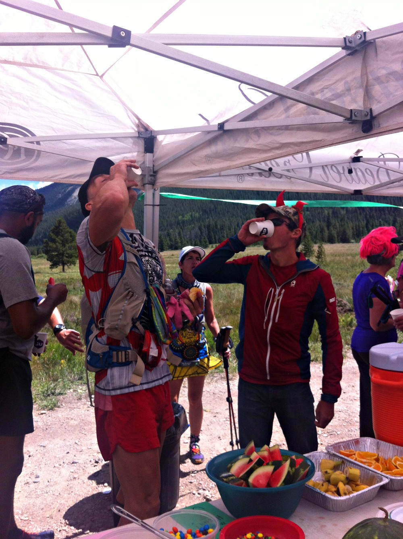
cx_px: 202
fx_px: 545
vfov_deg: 52.7
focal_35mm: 35
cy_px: 270
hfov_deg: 40.6
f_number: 2.8
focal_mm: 3.85
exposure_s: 1/815
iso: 80
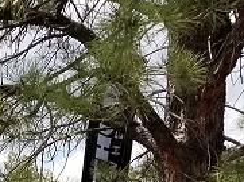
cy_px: 472
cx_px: -143
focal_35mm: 144
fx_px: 1013
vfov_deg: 9.0
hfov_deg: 12.9
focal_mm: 4.25
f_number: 1.7
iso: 50
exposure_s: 1/1632
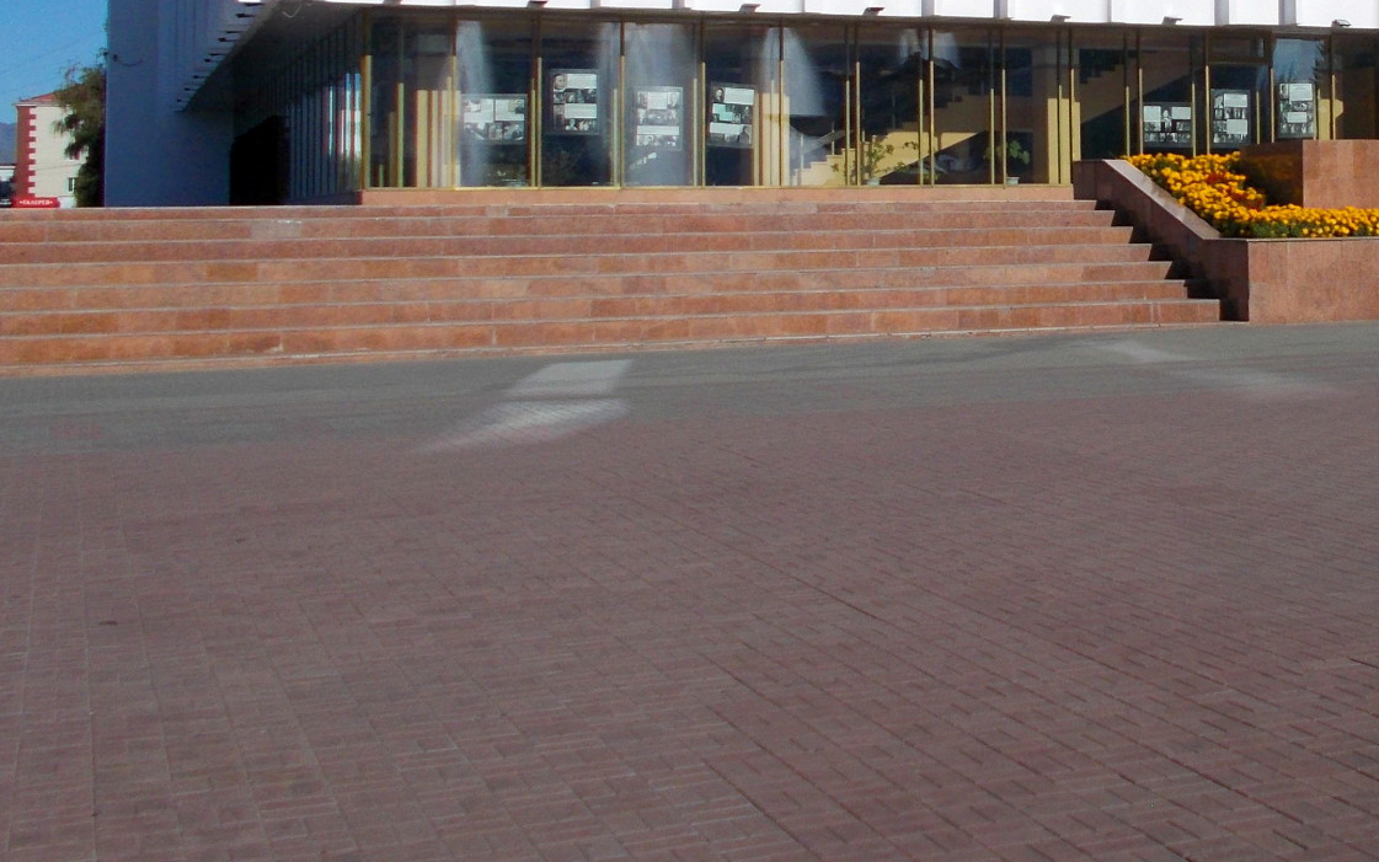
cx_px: 1181
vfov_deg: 21.5
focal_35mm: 59
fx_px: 2218
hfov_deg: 33.1
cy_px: 89
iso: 80
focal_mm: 4.6
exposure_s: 1/320
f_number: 8
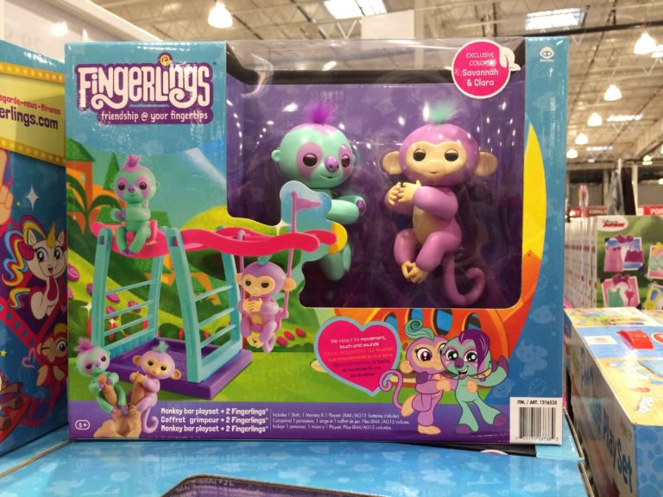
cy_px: 248
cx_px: 332
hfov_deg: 61.7
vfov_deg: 48.2
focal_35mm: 29
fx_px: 555
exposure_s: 1/30
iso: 80
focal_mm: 4.15
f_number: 2.2
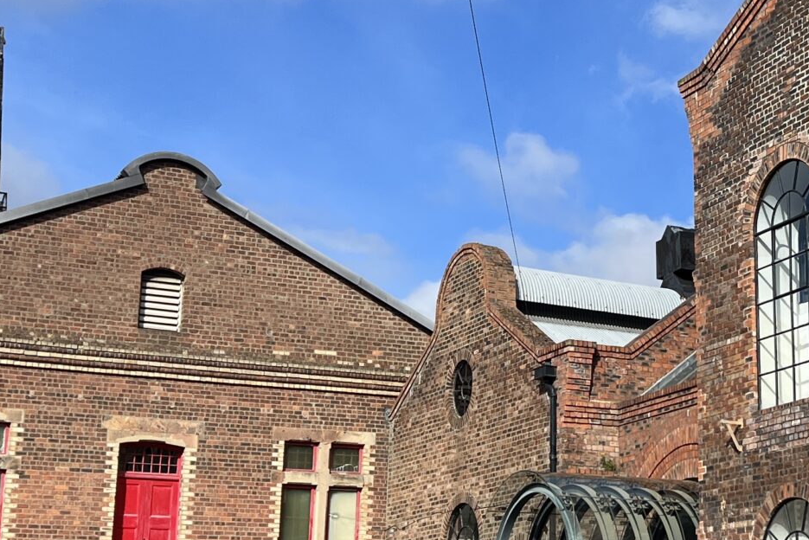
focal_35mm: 74
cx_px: 677
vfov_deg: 18.4
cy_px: 286
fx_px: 1663
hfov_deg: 26.7
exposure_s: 1/5076
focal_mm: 5.7
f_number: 1.5
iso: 50
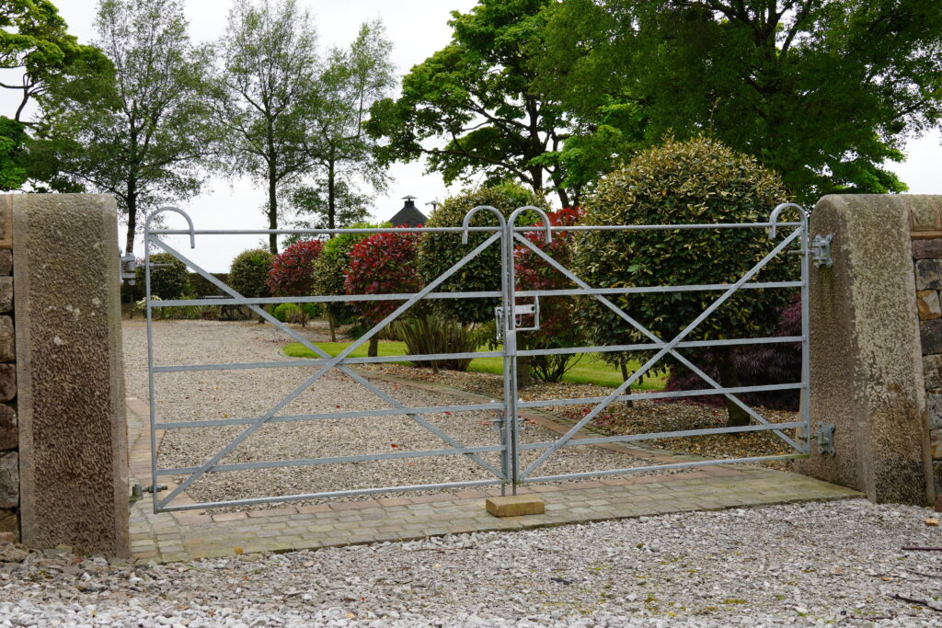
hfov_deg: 43.6
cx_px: 471
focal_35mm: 45
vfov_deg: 29.9
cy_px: 314
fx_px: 1178
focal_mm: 30
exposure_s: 1/100
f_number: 8
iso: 100
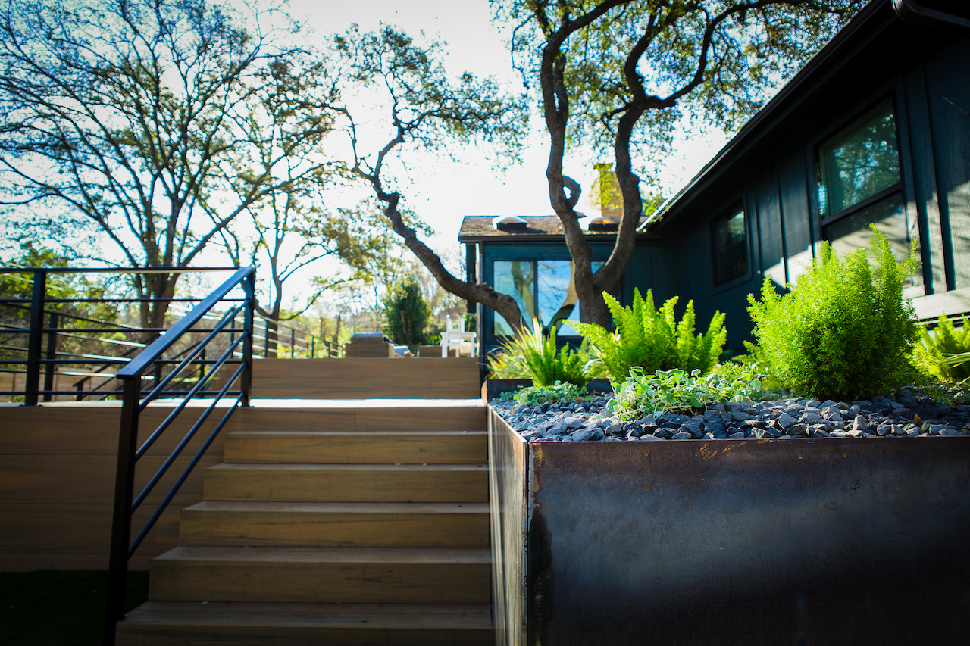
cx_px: 485
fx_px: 566
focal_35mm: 21
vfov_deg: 59.5
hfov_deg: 81.2
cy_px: 323
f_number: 3.2
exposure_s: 1/320
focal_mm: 13.8
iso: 200
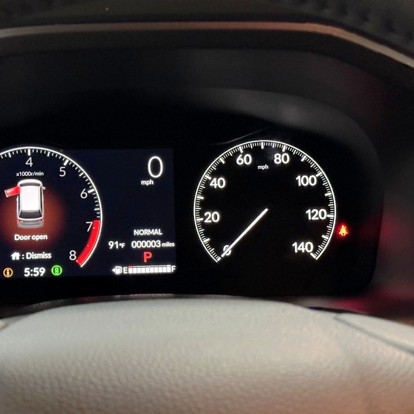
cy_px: 208
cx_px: 141
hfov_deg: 29.9
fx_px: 771
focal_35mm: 57
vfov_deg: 30.0
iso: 640
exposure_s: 1/24
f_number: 1.78
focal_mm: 6.86
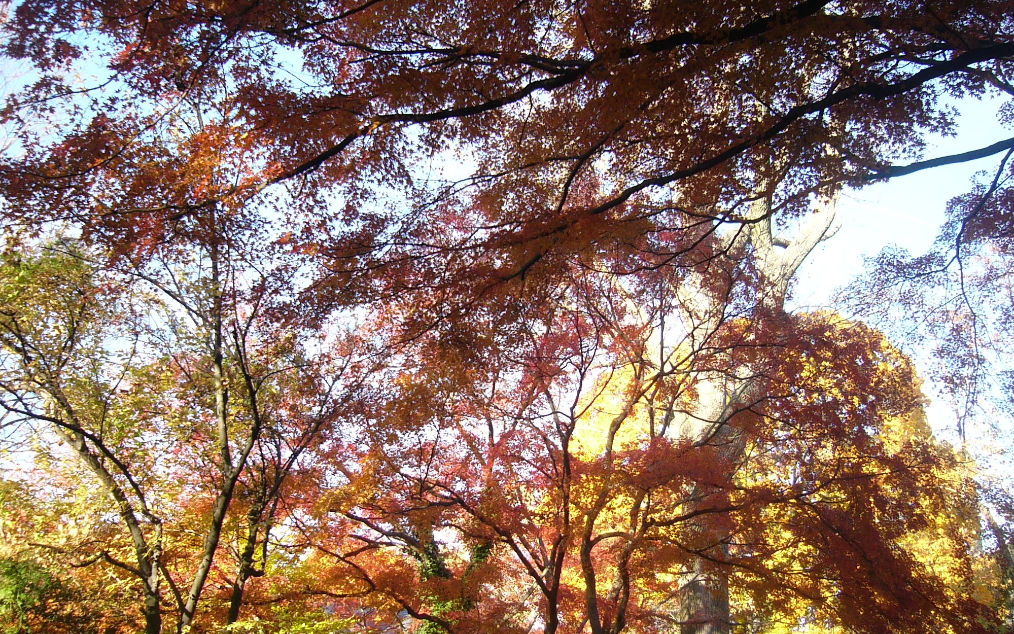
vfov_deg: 33.6
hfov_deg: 51.5
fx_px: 1050
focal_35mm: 38
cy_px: 356
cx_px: 499
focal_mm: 5.8
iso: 100
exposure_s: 1/125
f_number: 2.8
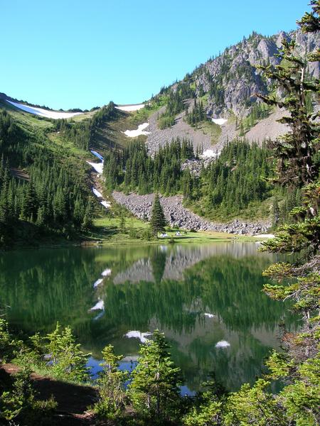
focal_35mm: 34
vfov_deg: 54.0
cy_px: 213
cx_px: 160
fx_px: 419
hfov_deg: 41.8
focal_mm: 5.7
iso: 50
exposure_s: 1/118
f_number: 4.9
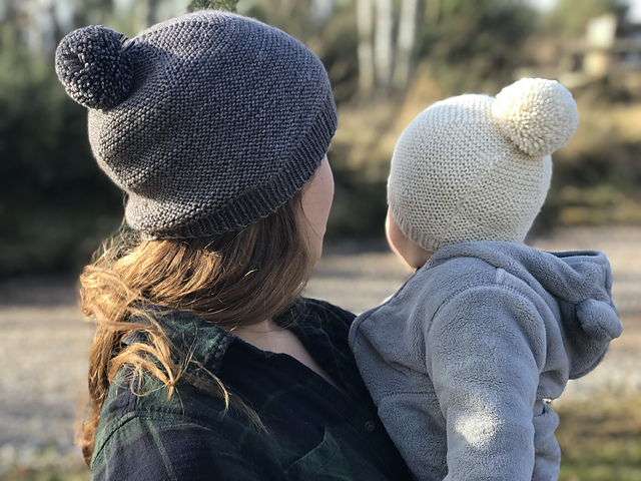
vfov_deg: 25.7
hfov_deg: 33.8
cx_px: 320
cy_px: 240
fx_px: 1055
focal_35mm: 57
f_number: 2.8
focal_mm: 6.6
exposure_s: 1/125
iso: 20
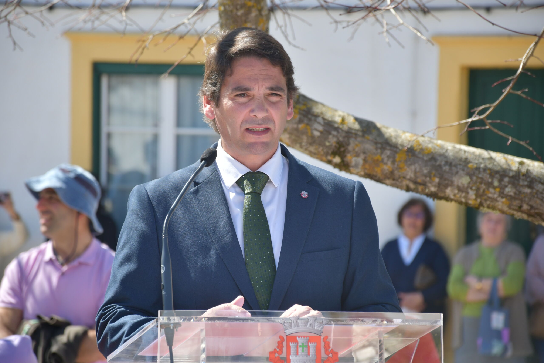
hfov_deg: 9.8
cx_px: 272
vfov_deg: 6.5
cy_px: 182
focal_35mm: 210
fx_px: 3173
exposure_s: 1/500
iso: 280
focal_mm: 140
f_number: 5.6
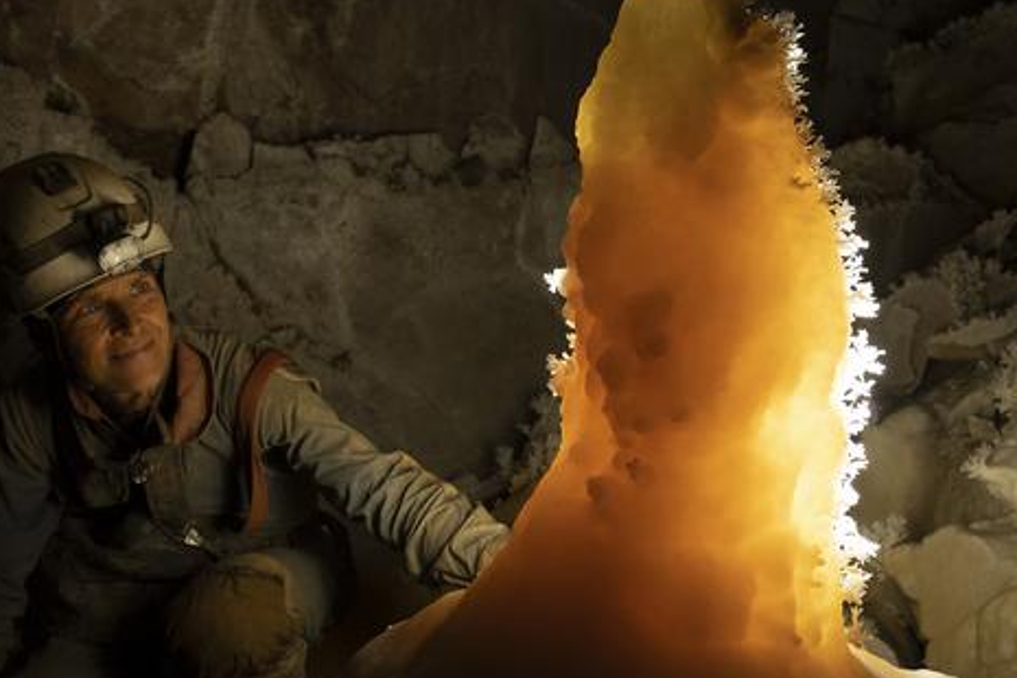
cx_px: 514
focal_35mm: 43
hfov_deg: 45.4
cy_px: 315
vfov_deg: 31.2
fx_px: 1215
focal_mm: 25
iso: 2500
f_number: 5.6
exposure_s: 1/25
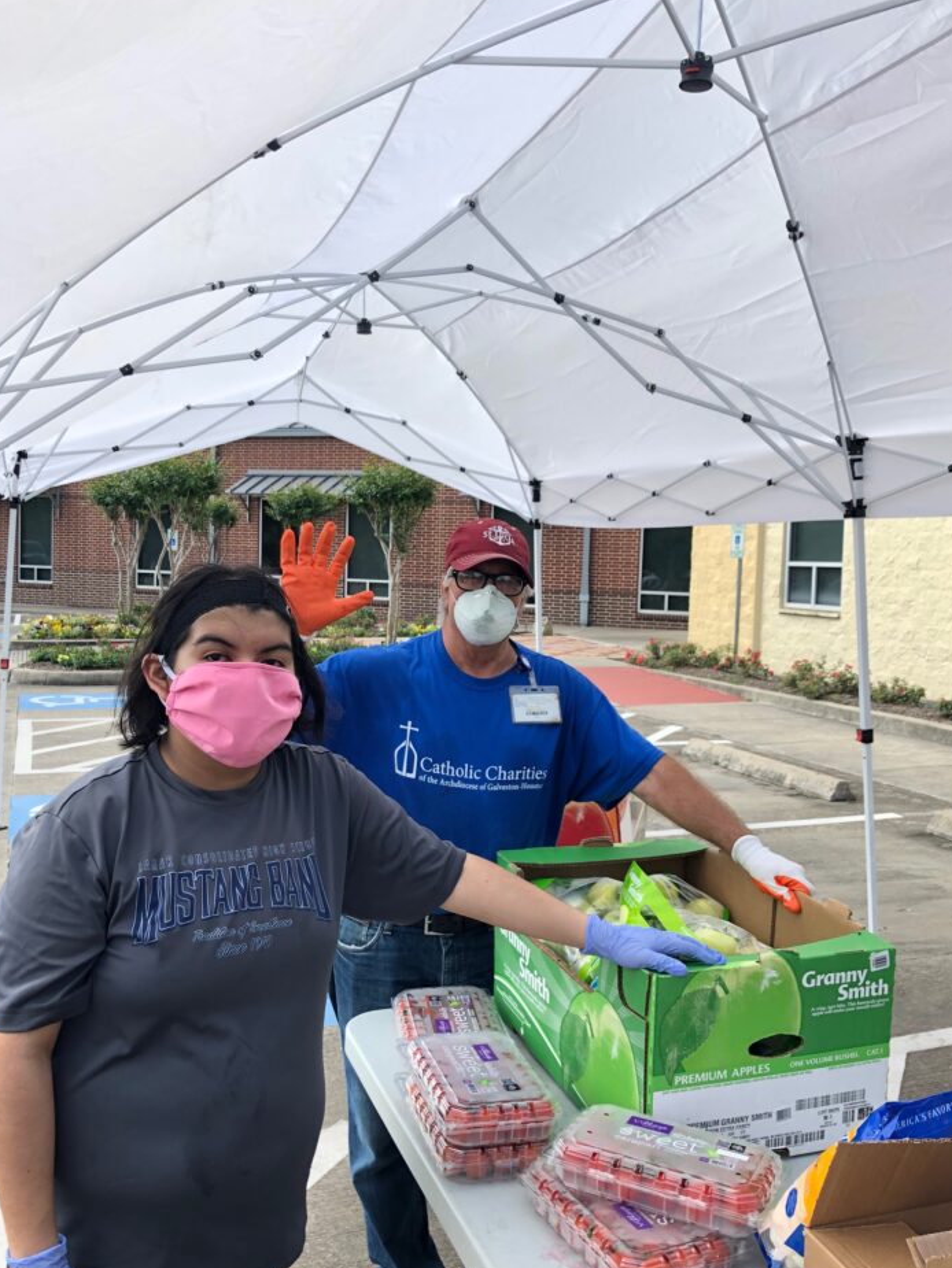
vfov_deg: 58.3
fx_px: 1136
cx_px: 488
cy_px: 642
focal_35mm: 31
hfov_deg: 45.4
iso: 20
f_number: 1.8
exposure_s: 1/521
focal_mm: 3.99
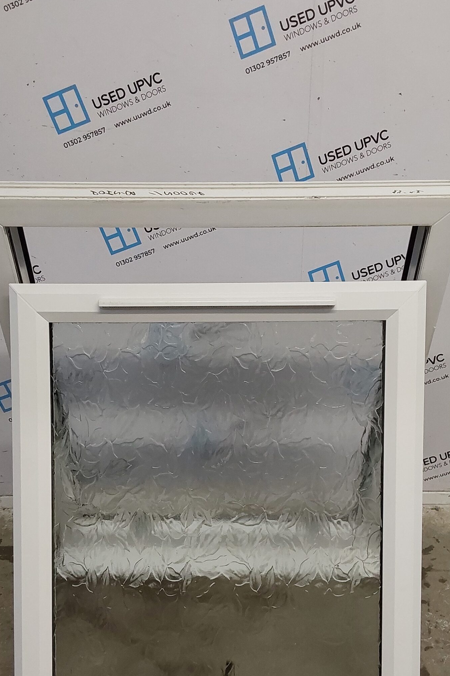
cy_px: 388
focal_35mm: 37
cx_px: 218
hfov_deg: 35.9
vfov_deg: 51.7
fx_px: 694
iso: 100
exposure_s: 1/100
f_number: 1.9
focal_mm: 2.91
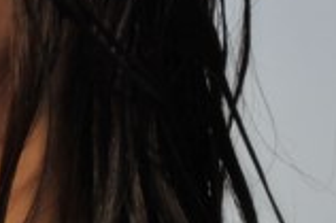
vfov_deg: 1.6
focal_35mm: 879
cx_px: -145
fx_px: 8195
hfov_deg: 2.3
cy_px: 56
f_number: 16
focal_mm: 116
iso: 320
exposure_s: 1/320
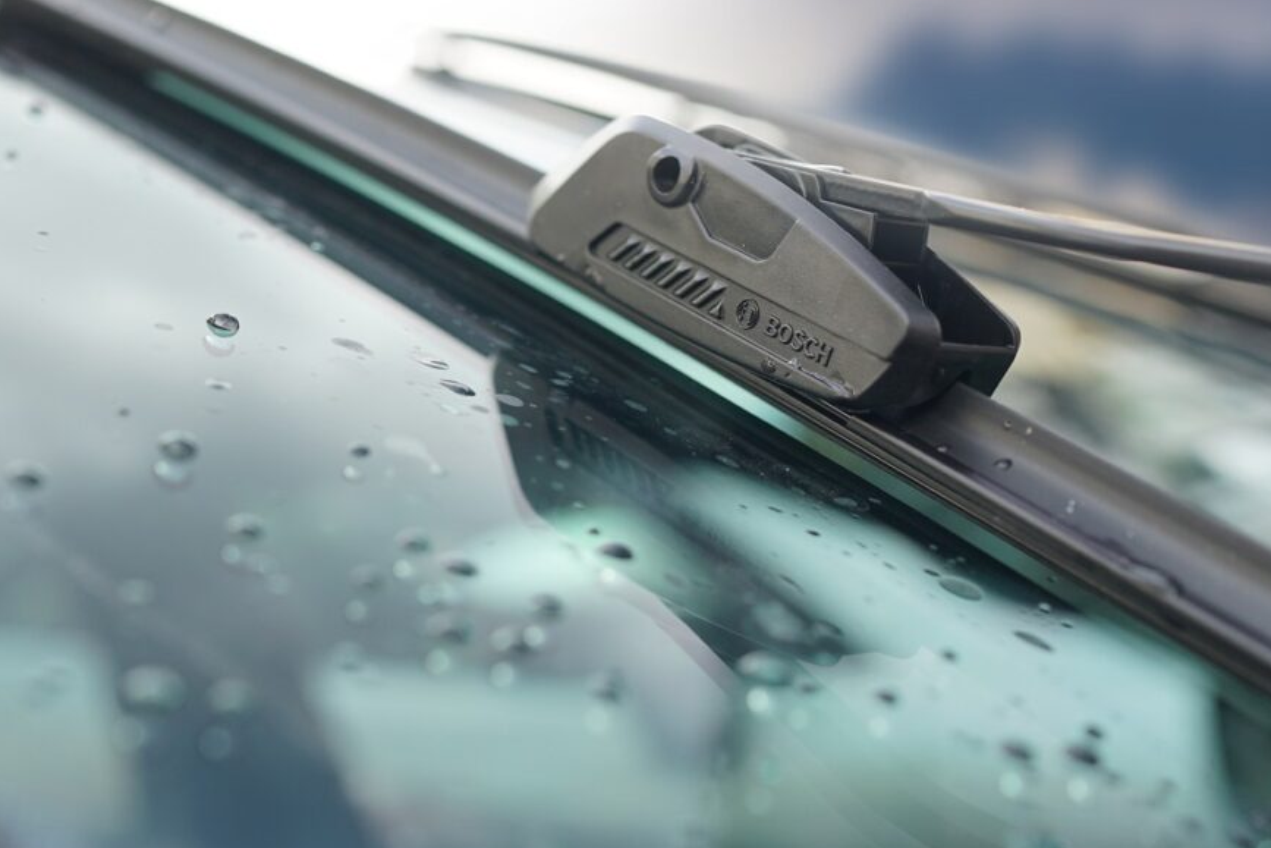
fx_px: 2189
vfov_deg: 21.8
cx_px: 393
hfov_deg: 32.0
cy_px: 277
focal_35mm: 62
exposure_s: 1/125
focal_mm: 35
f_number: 4
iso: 200
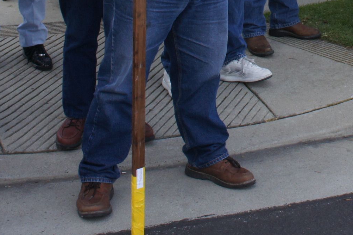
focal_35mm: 100
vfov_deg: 12.8
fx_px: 980
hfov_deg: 19.8
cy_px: -136
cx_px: 350
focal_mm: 20
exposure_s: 1/100
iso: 200
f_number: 11
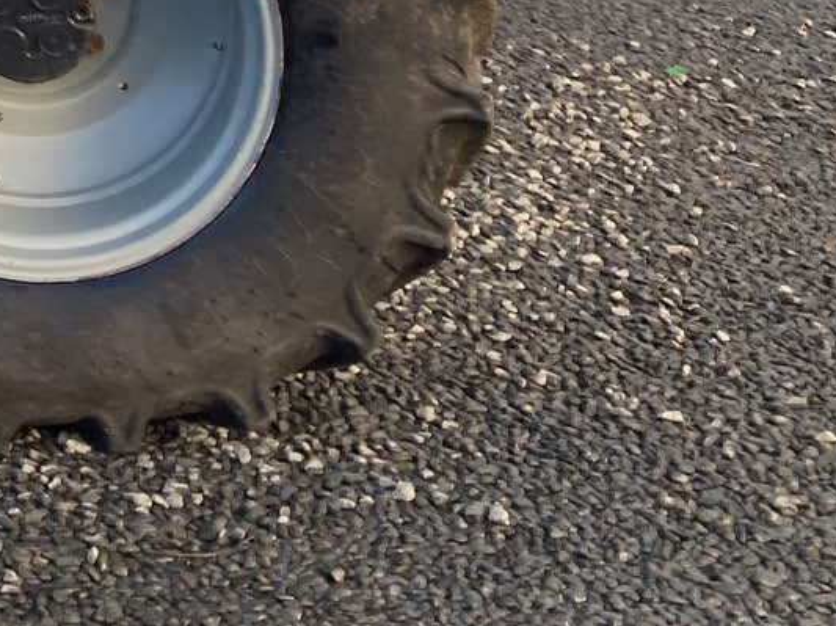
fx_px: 2558
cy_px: -535
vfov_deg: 12.6
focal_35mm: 106
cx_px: -587
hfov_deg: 16.2
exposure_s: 1/246
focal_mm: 3.99
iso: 20
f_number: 1.8
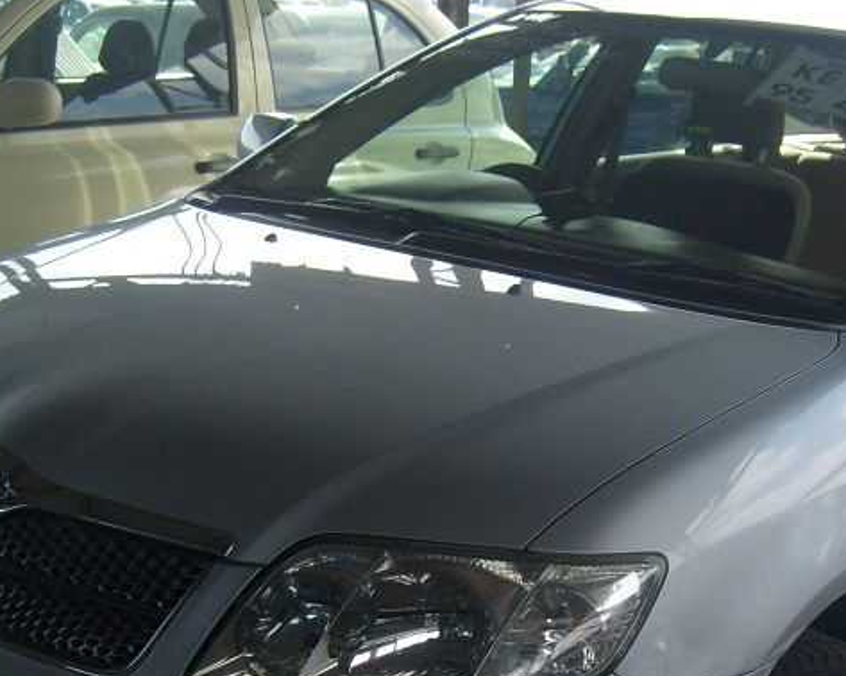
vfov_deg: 23.3
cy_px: 473
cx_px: 531
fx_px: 1627
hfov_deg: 29.0
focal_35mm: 65
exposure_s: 1/90
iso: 80
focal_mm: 5.8
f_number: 7.1
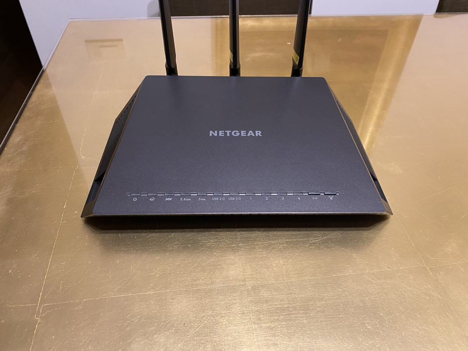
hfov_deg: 67.3
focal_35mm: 26
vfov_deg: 53.1
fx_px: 351
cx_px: 234
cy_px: 176
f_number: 1.8
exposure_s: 1/50
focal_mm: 4.25
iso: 200
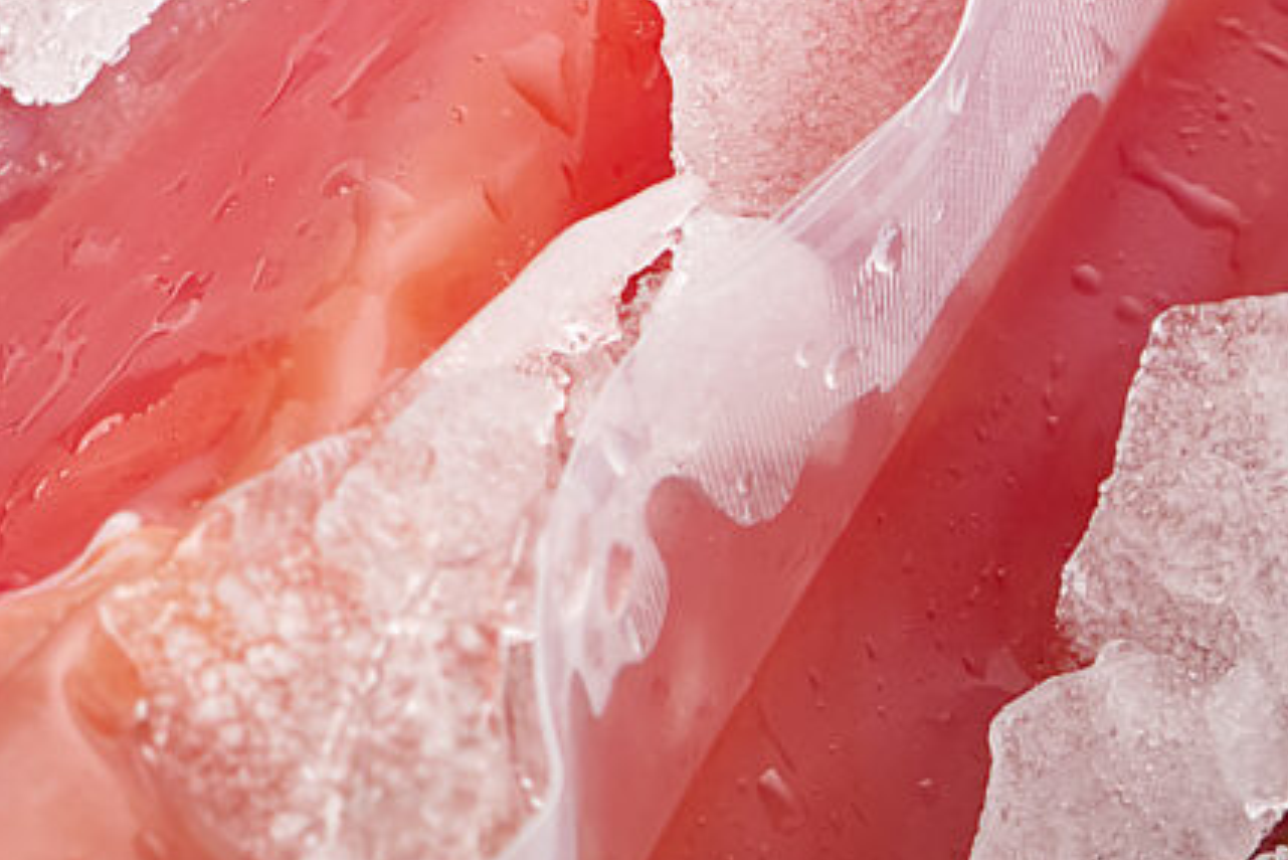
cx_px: 371
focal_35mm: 648
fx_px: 23191
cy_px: 115
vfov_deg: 2.1
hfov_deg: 3.2
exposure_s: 1/200
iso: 100
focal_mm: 90
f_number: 6.3
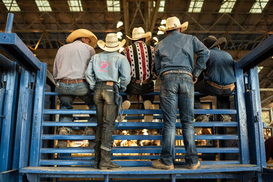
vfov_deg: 37.9
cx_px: 136
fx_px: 265
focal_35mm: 35
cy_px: 91
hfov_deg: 54.4
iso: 320
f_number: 2
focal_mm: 35
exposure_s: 1/160
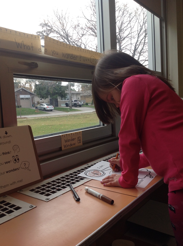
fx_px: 247
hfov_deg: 40.6
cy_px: 123
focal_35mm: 35
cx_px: 92
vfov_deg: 52.7
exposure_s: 1/151
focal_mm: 4.28
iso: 50
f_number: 2.4
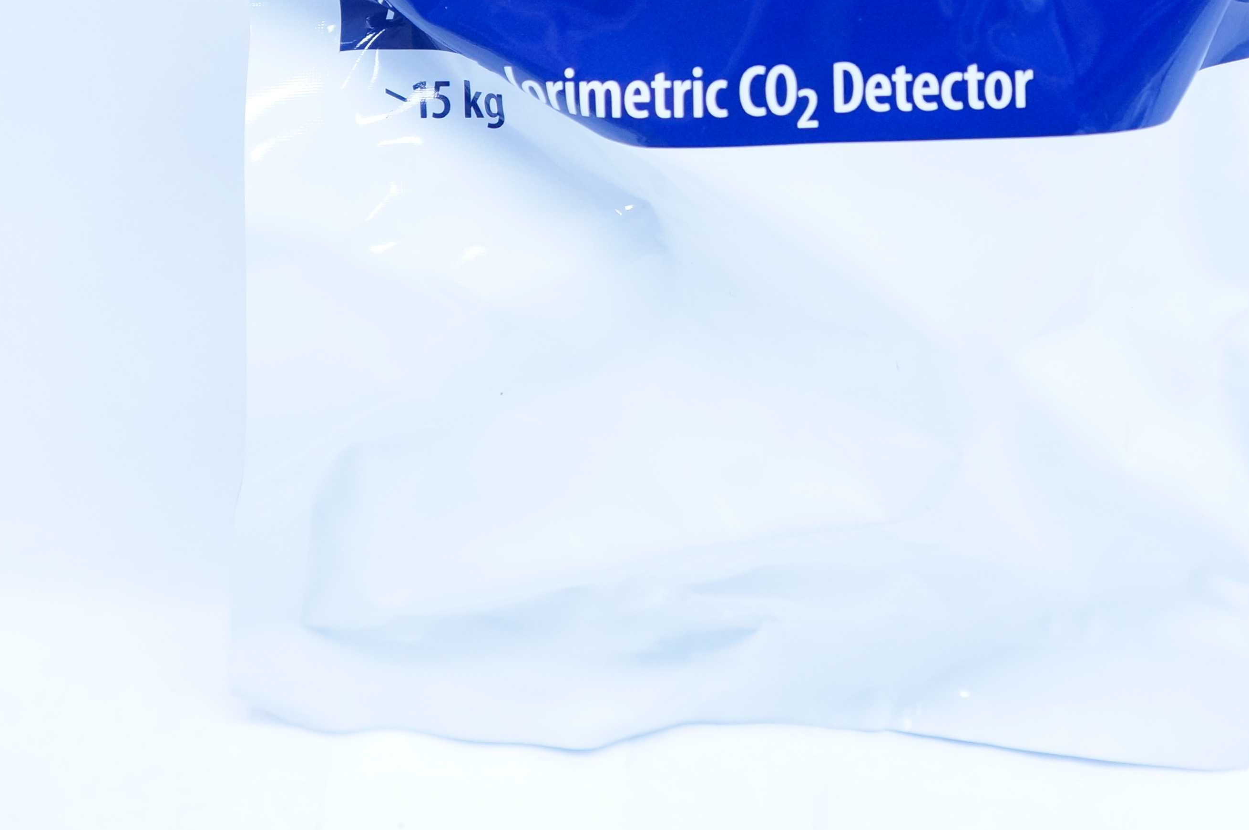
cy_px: 212
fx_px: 2632
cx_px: 771
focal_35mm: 76
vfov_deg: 17.8
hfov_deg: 26.6
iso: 800
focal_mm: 27
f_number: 4
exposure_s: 1/200
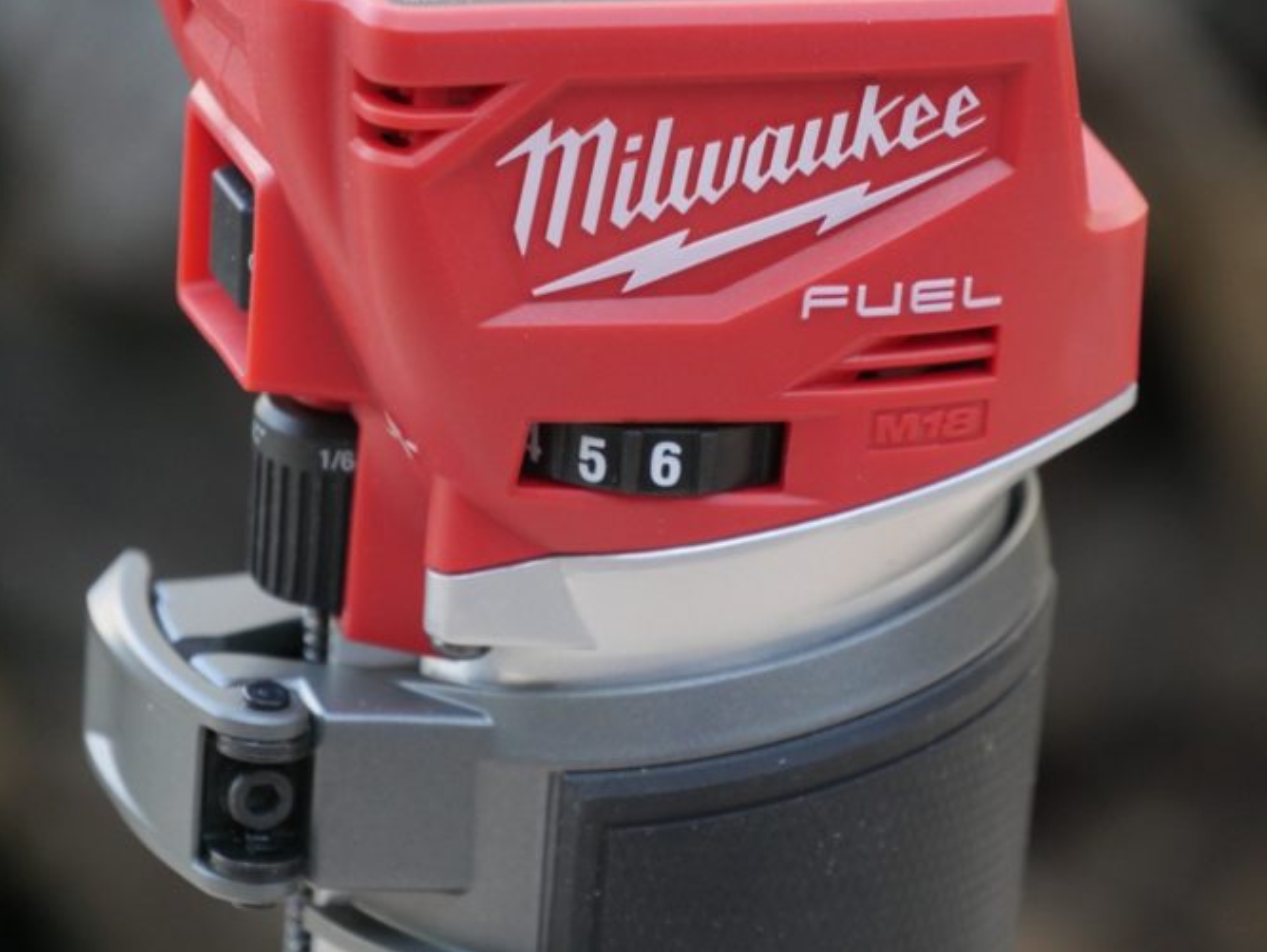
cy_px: 462
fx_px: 10693
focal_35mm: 292
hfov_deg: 6.8
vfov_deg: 5.1
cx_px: 650
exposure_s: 1/320
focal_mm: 140
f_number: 5.6
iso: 2000
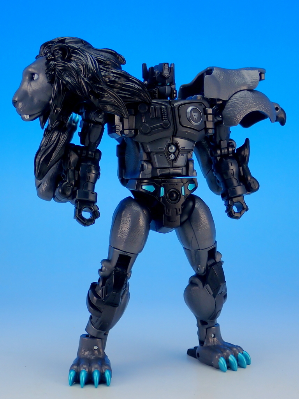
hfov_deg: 23.7
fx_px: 714
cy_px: 200
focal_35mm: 62
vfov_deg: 31.2
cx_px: 150
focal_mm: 11.09
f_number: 3.6
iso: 100
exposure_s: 1/25
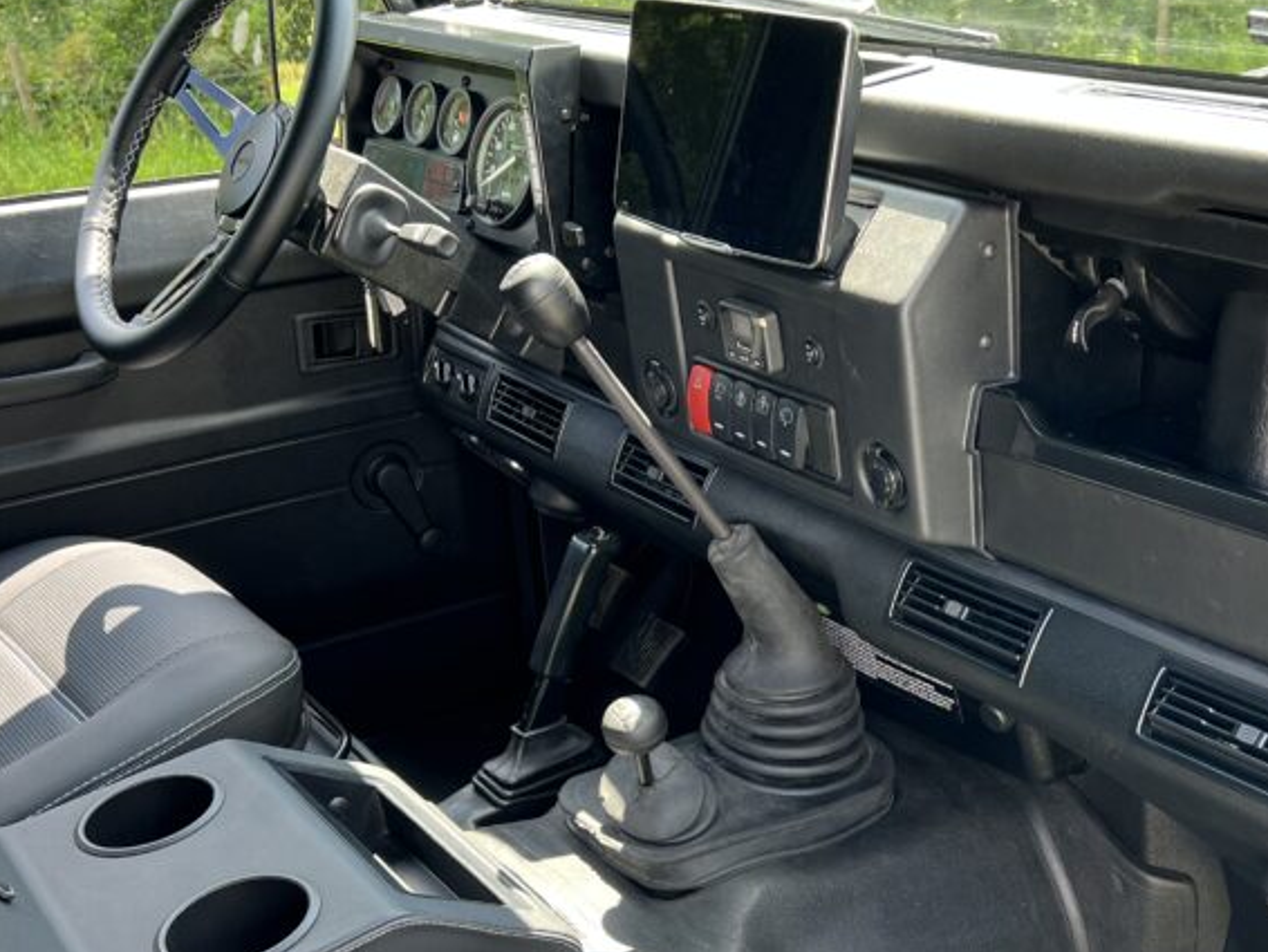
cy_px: 580
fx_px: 1722
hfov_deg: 40.0
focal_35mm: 47
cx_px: 818
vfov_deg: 30.8
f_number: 1.5
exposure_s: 1/121
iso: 50
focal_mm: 5.7
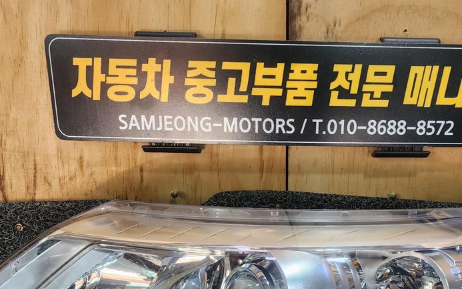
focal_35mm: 45
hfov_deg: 44.0
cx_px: 291
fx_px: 567
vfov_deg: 27.4
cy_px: 266
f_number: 1.8
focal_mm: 6.4
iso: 100
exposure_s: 1/120
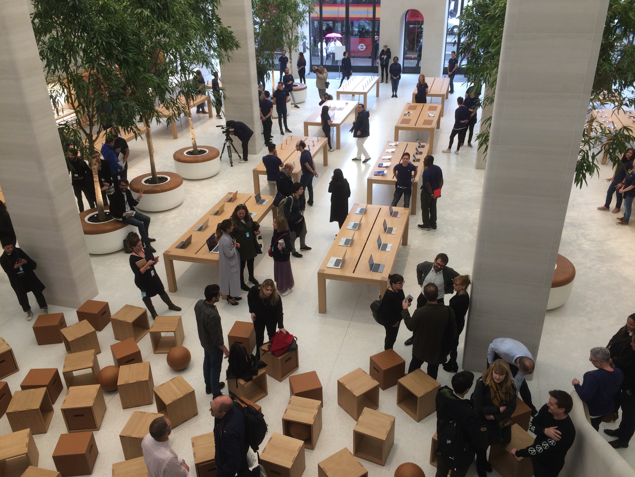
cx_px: 318
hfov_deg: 61.7
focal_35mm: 29
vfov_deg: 48.2
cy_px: 238
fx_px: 532
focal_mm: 4.15
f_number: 2.2
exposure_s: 1/60
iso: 50
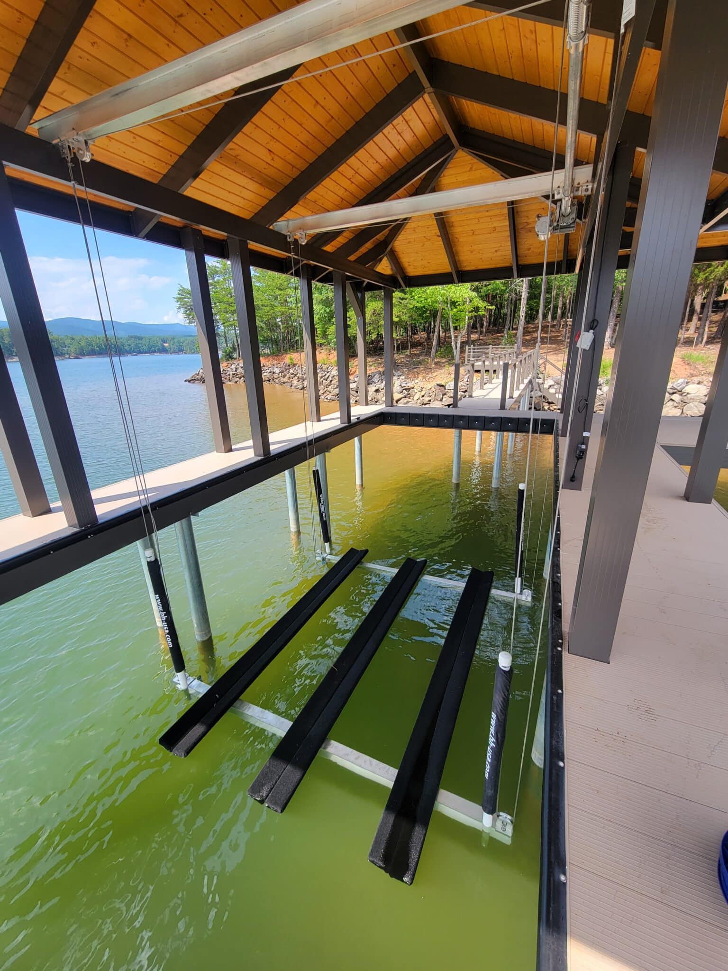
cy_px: 486
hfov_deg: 89.9
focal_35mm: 13
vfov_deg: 106.2
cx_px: 364
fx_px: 365
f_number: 2.2
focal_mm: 2.2
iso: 50
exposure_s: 1/457
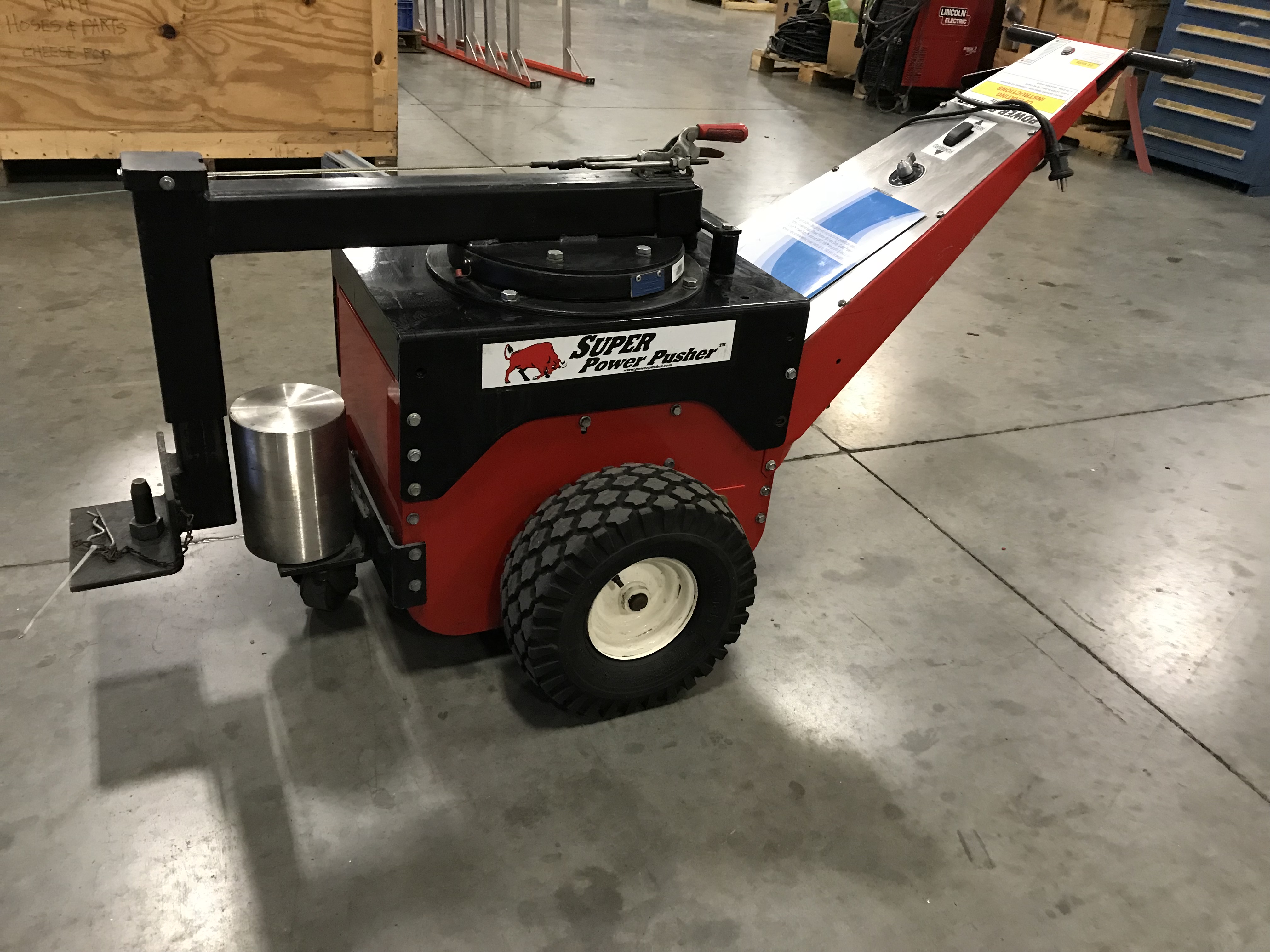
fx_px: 1027
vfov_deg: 49.7
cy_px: 476
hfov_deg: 63.4
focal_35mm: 28
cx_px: 635
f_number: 1.8
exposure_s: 1/15
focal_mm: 3.99
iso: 100
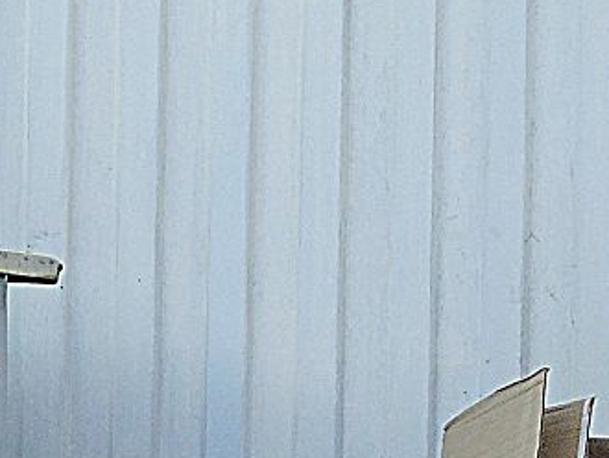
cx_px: 33
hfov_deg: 1.3
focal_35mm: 1582
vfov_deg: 0.9
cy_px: 678
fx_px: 27852
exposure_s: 1/200
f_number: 5.2
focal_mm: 65
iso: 80
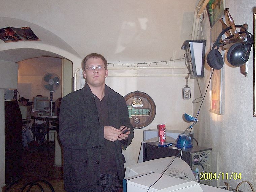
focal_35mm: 40
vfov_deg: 36.0
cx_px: 124
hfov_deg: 46.8
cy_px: 99
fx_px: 296
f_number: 2.8
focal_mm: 8
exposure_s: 1/30
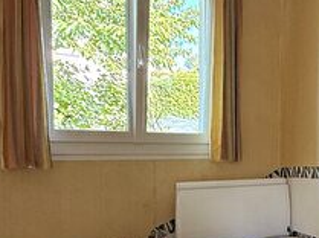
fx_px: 432
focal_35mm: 47
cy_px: 172
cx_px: 313
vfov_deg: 30.4
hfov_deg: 36.7
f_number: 2.2
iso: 250
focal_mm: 2.22
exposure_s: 1/99
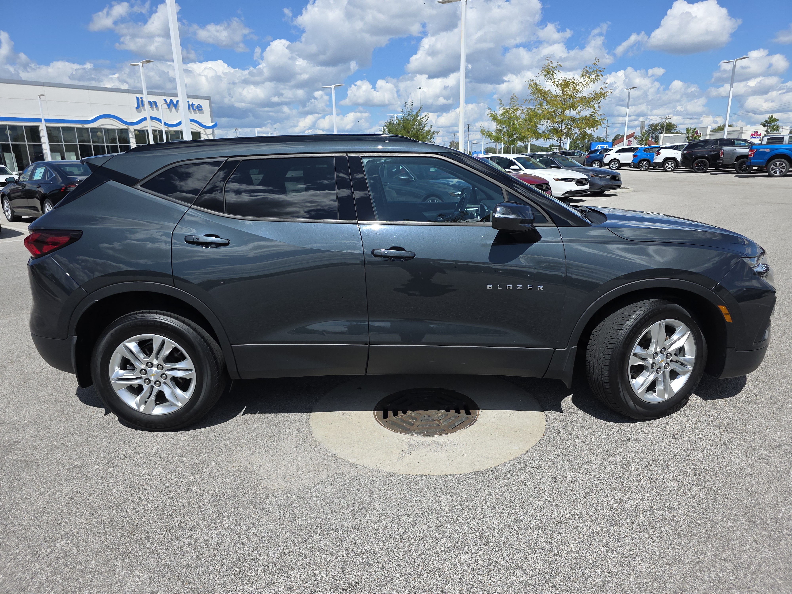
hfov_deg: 73.9
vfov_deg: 58.9
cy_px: 297
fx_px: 526
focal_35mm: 23
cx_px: 396
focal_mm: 6.3
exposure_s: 1/7333
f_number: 1.7
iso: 80
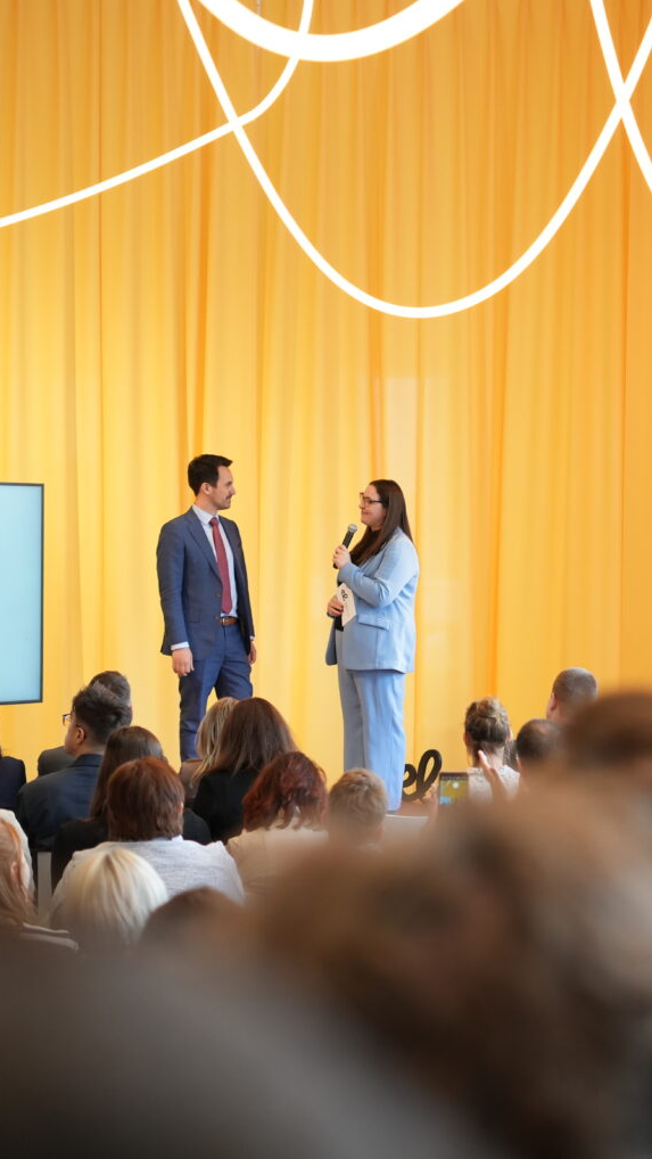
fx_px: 2427
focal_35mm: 79
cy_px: 577
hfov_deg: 15.0
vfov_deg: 26.8
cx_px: 694
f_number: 2.5
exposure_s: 1/500
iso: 1250
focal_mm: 50
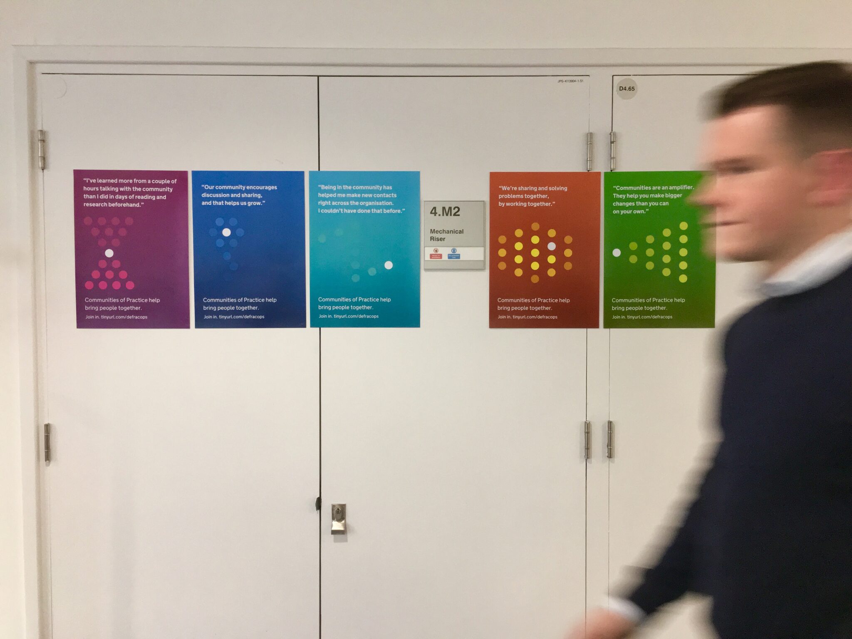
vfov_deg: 48.2
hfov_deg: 61.7
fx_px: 714
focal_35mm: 29
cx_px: 426
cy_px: 320
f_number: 2.2
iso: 160
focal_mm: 4.15
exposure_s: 1/33
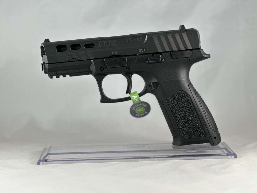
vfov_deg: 19.1
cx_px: 128
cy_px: 96
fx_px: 572
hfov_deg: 25.3
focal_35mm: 77
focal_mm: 9
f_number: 2.8
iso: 160
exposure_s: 1/60
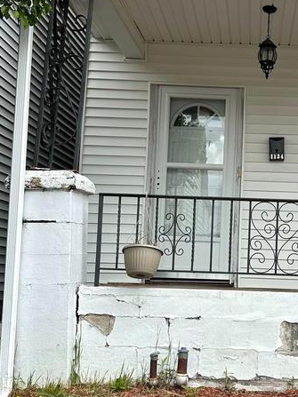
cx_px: 271
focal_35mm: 58
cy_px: 202
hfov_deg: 24.5
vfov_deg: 33.2
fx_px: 666
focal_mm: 6.86
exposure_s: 1/1587
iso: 80
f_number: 1.78
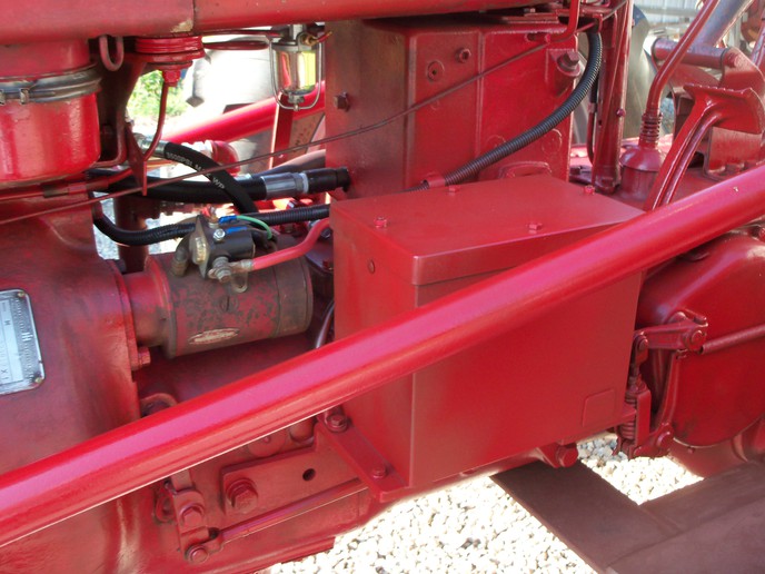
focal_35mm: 40
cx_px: 382
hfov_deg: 46.8
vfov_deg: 36.0
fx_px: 884
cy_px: 287
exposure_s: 1/80
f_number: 3.1
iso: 80
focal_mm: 7.2
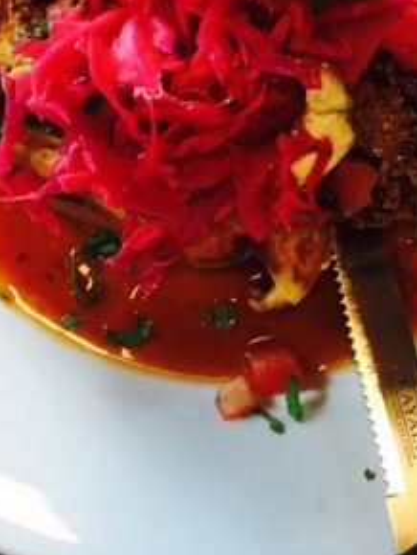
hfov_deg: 23.0
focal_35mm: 64
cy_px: 115
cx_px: 230
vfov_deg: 29.6
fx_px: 1026
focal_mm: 4.15
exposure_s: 1/30
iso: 125
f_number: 2.2
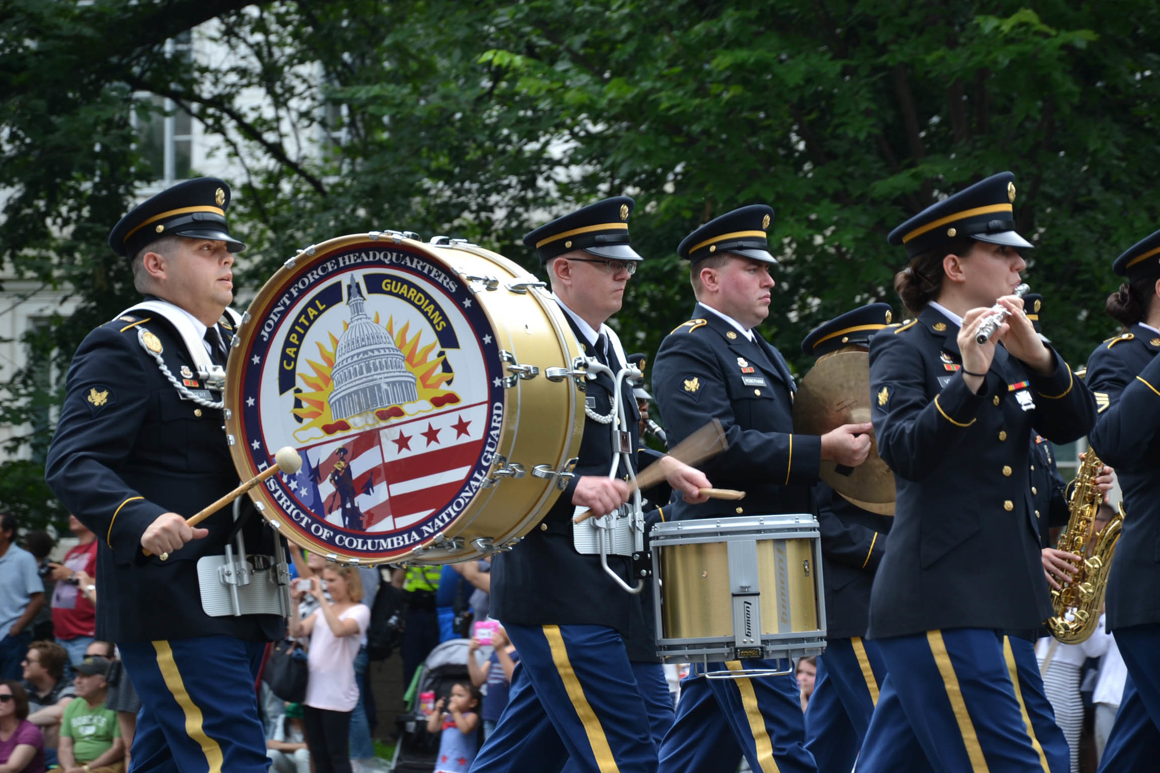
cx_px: 580
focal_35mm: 138
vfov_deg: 9.9
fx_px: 4446
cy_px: 386
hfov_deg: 14.9
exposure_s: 1/125
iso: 100
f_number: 5.6
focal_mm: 92
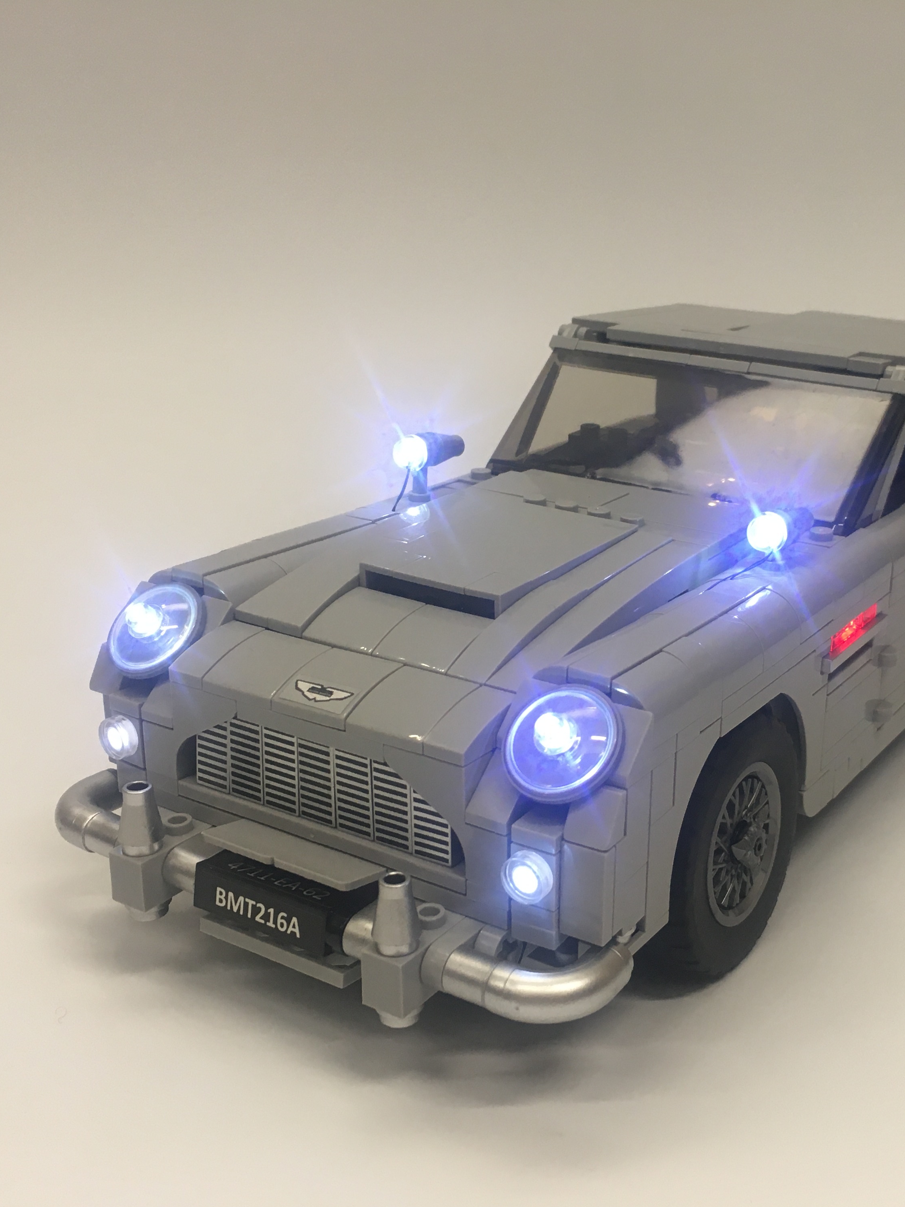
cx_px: 622
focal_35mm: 39
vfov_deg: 47.9
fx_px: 1359
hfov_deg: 36.3
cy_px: 607
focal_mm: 4.15
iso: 80
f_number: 2.2
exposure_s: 1/33
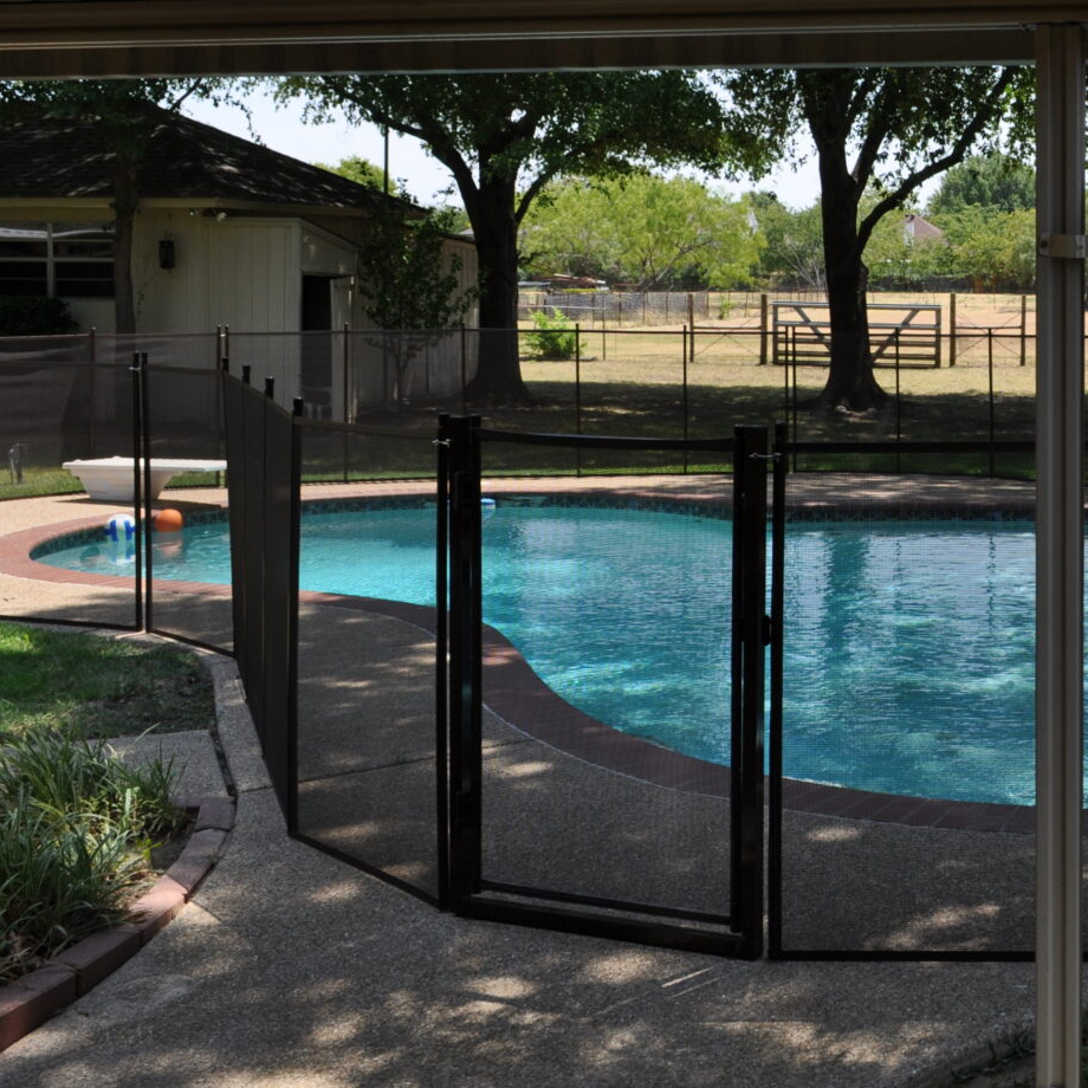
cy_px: 350
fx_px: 1814
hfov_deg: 31.6
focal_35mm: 51
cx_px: 1005
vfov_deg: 33.1
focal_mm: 18
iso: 200
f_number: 9
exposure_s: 1/320
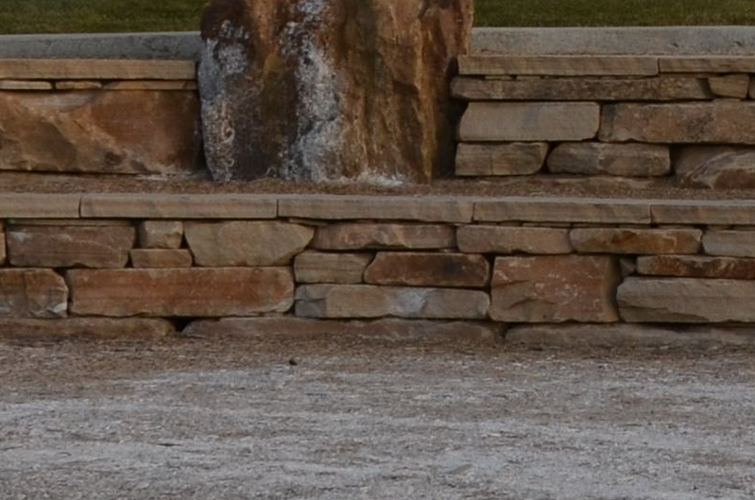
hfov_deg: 9.1
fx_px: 4646
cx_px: 980
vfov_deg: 6.1
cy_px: -167
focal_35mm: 222
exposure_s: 1/125
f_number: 5.6
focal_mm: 24
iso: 220
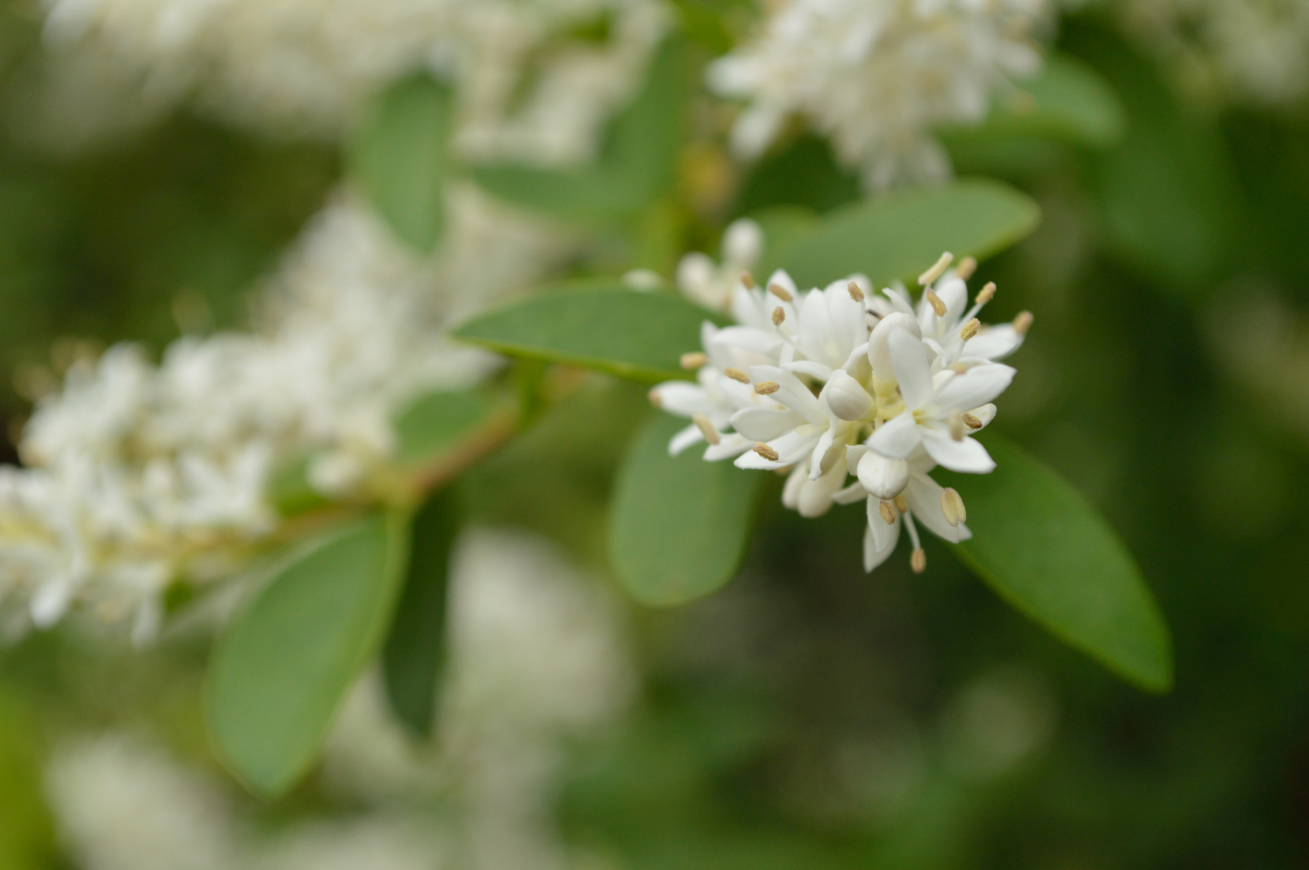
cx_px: 654
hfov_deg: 24.6
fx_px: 2997
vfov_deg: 16.5
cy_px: 435
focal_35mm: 82
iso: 400
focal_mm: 55
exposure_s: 1/320
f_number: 7.1
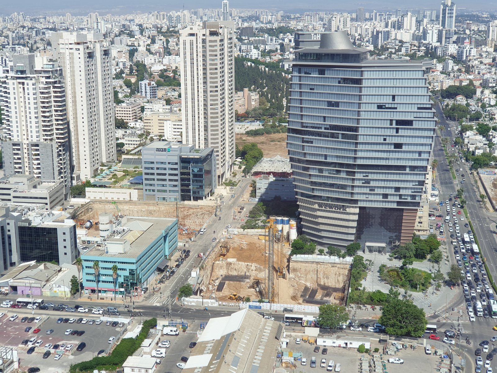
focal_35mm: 52
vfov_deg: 28.0
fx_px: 747
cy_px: 186
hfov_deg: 36.8
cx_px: 248
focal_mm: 6
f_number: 2.4
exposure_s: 1/414
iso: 100
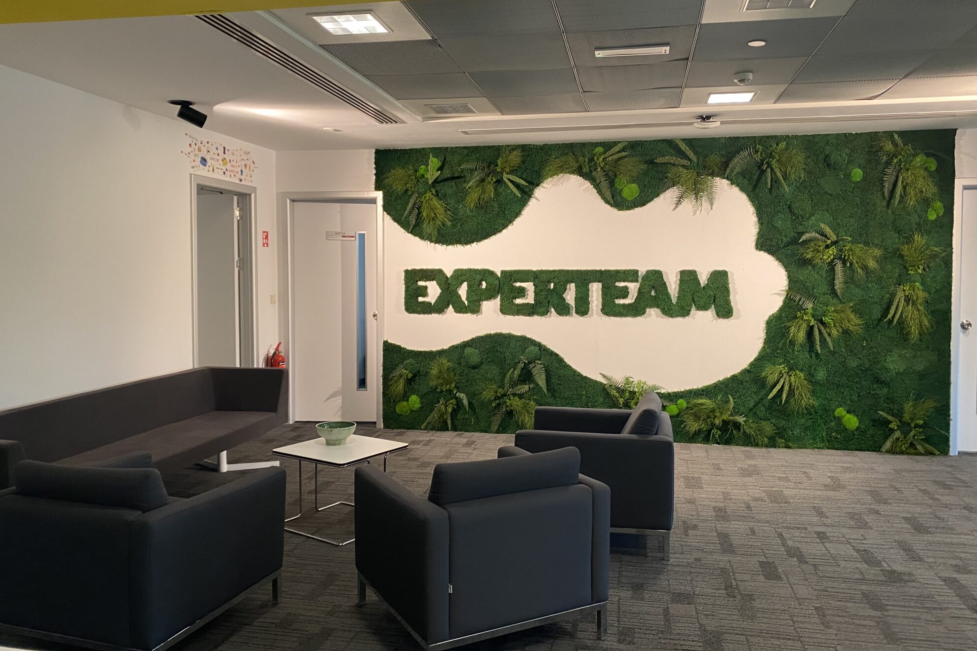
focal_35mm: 28
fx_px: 760
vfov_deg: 46.3
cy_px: 288
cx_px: 501
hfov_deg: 65.5
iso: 200
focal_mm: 4.25
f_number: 1.8
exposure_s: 1/50
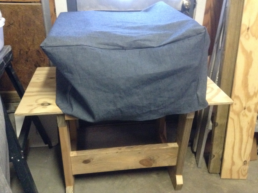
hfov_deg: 55.4
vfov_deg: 42.9
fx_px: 246
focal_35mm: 33
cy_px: 96
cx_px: 129
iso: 640
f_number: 2.4
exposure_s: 1/15
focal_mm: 3.3
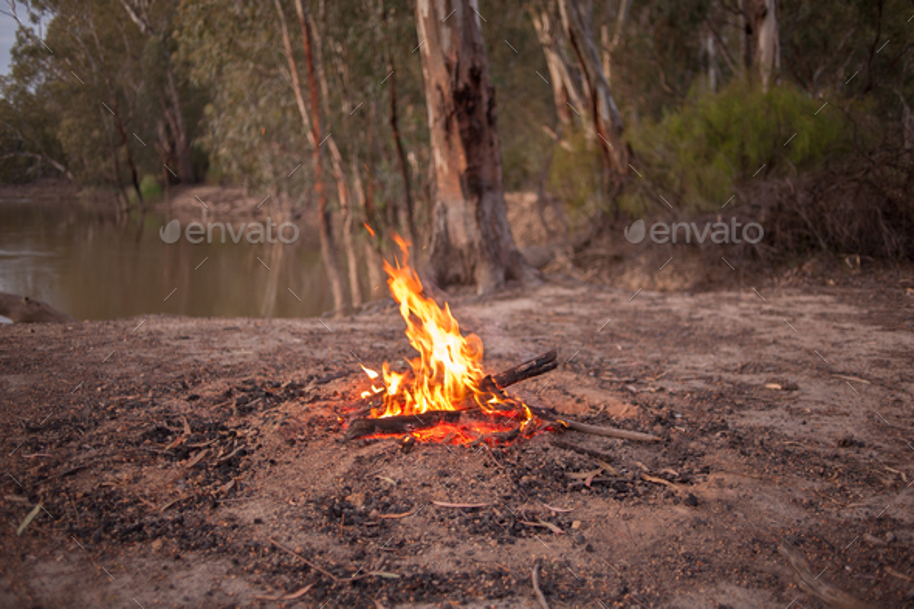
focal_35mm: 35
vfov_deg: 37.8
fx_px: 888
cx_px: 457
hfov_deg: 54.4
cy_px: 304
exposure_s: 1/80
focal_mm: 35
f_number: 2
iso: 400
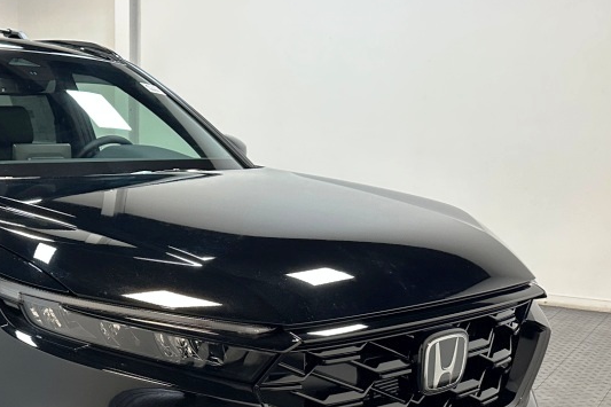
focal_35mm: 48
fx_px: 814
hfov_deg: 39.4
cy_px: 351
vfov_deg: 27.2
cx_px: 115
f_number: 1.78
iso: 400
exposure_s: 1/60
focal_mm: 6.86
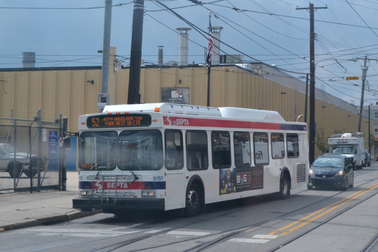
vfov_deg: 18.9
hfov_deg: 28.1
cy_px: 126
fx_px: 756
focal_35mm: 72
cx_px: 189
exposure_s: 1/800
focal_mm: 48
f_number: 14
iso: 3200
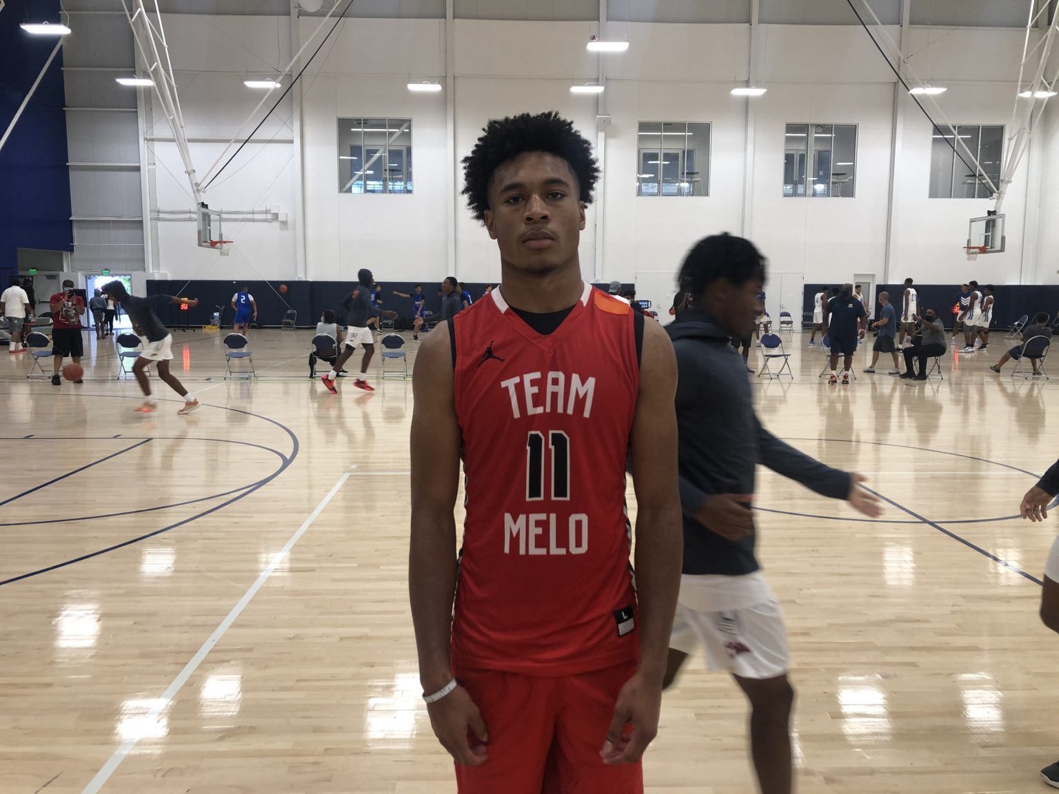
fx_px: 857
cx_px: 530
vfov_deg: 49.7
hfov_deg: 63.4
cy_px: 397
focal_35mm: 28
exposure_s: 1/40
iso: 25
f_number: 1.8
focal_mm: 3.99
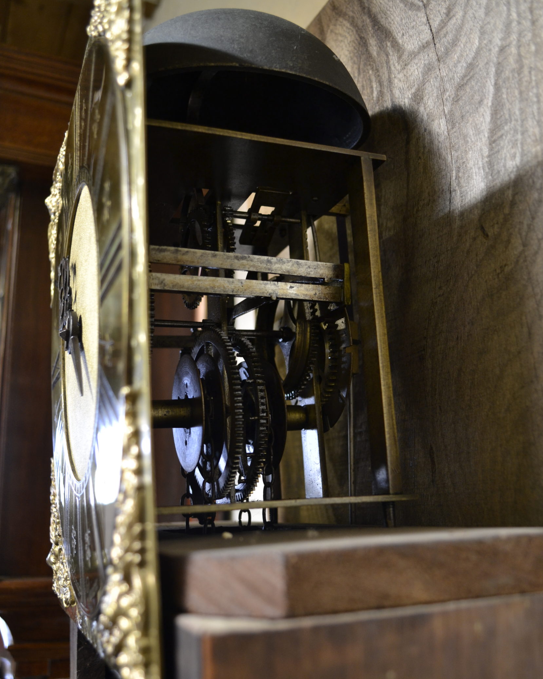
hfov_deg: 43.4
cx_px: 273
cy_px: 386
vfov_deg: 52.7
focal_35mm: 34
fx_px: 683
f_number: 3.8
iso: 400
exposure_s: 1/25
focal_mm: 20
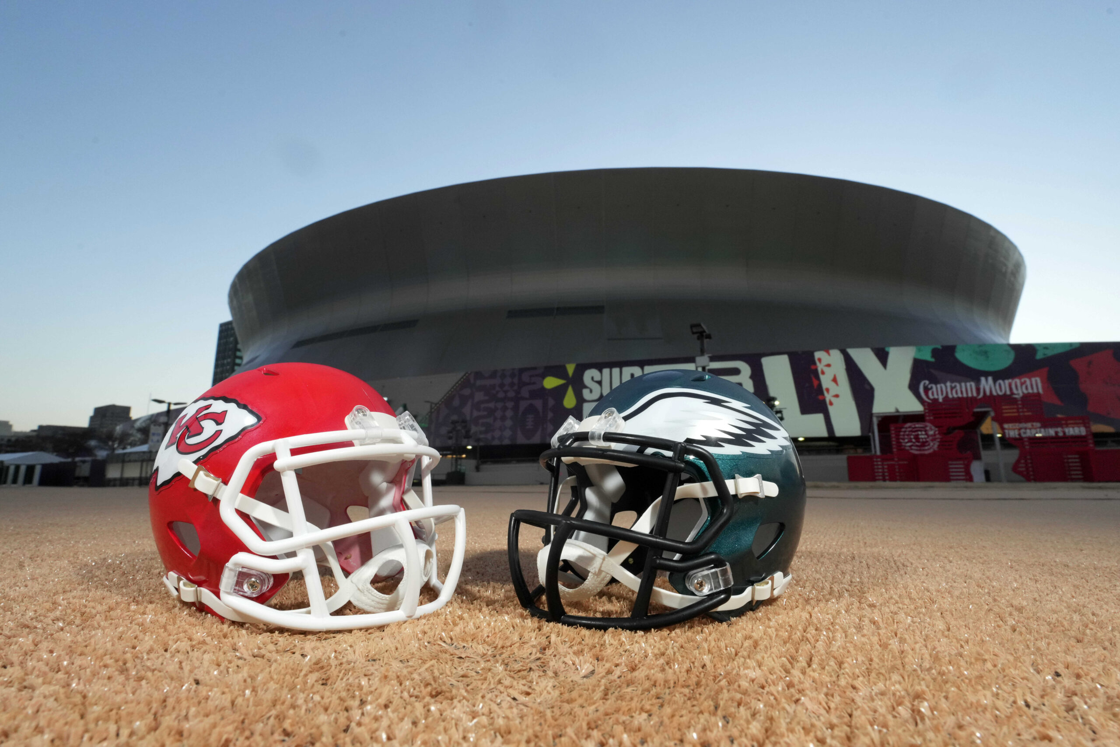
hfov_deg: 90.0
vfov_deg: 67.4
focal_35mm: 18
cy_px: 374
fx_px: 560
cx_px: 560
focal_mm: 18
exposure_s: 1/40
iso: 2000
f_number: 16
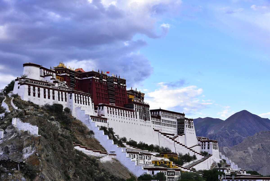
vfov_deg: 20.9
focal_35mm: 65
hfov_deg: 30.9
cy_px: 90
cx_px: 135
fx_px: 488
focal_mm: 65
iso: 200
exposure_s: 1/40
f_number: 11
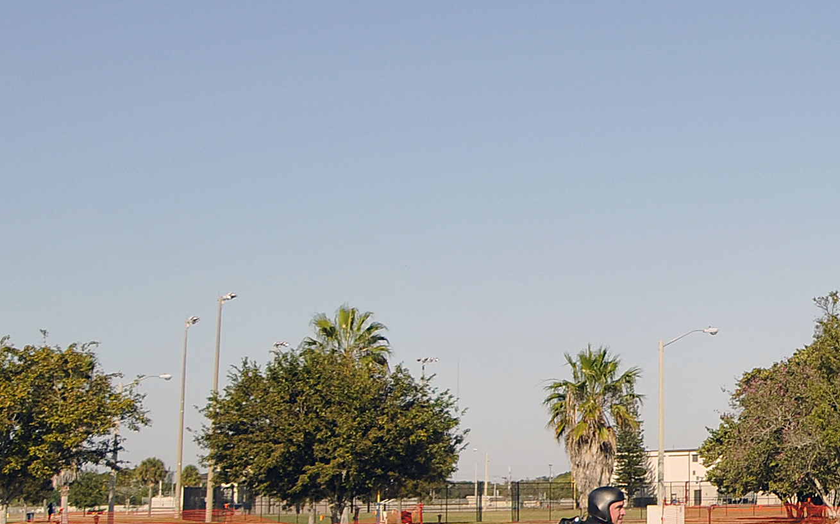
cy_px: 55
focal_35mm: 90
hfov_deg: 20.2
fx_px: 2060
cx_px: 1221
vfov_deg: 14.4
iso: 200
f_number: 4
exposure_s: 1/1600
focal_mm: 18
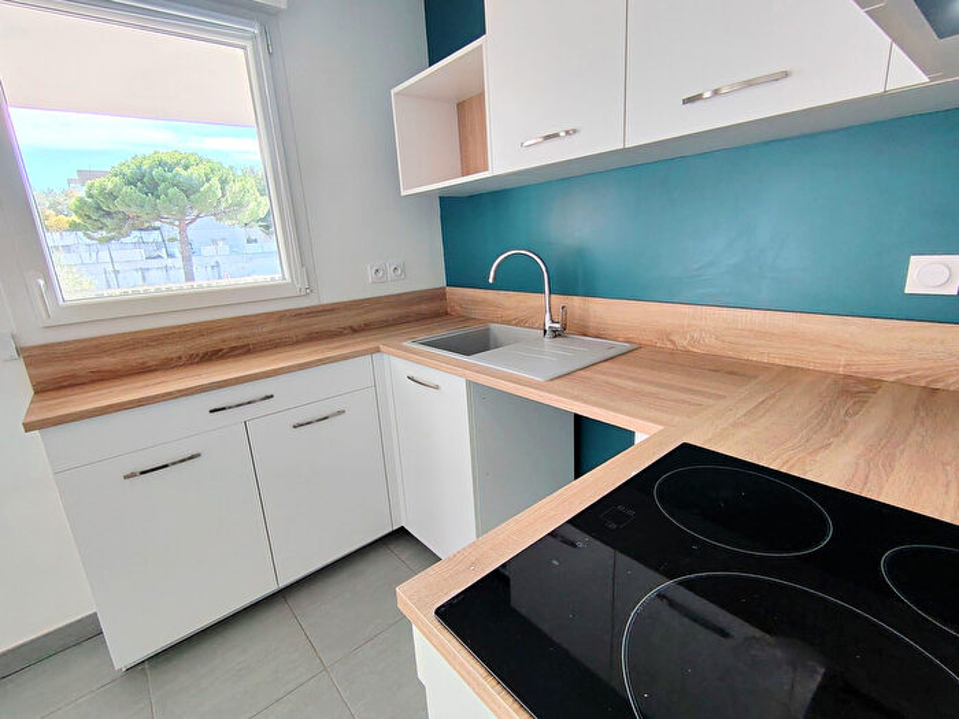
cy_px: 360
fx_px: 471
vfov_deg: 74.7
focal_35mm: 17
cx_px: 480
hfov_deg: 91.0
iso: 169
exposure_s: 1/100
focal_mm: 1.43
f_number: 2.2
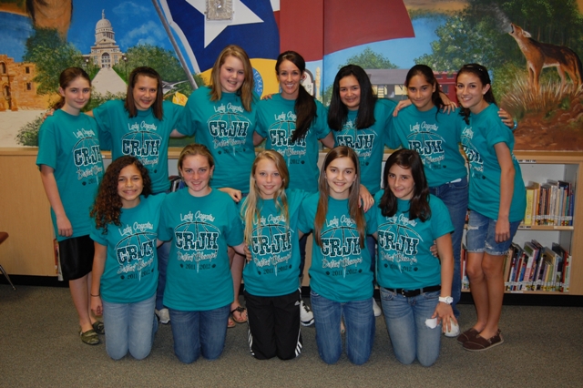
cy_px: 194
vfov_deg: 36.8
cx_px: 292
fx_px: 583
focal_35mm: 36
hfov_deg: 53.2
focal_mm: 24
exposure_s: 1/60
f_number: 4
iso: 400
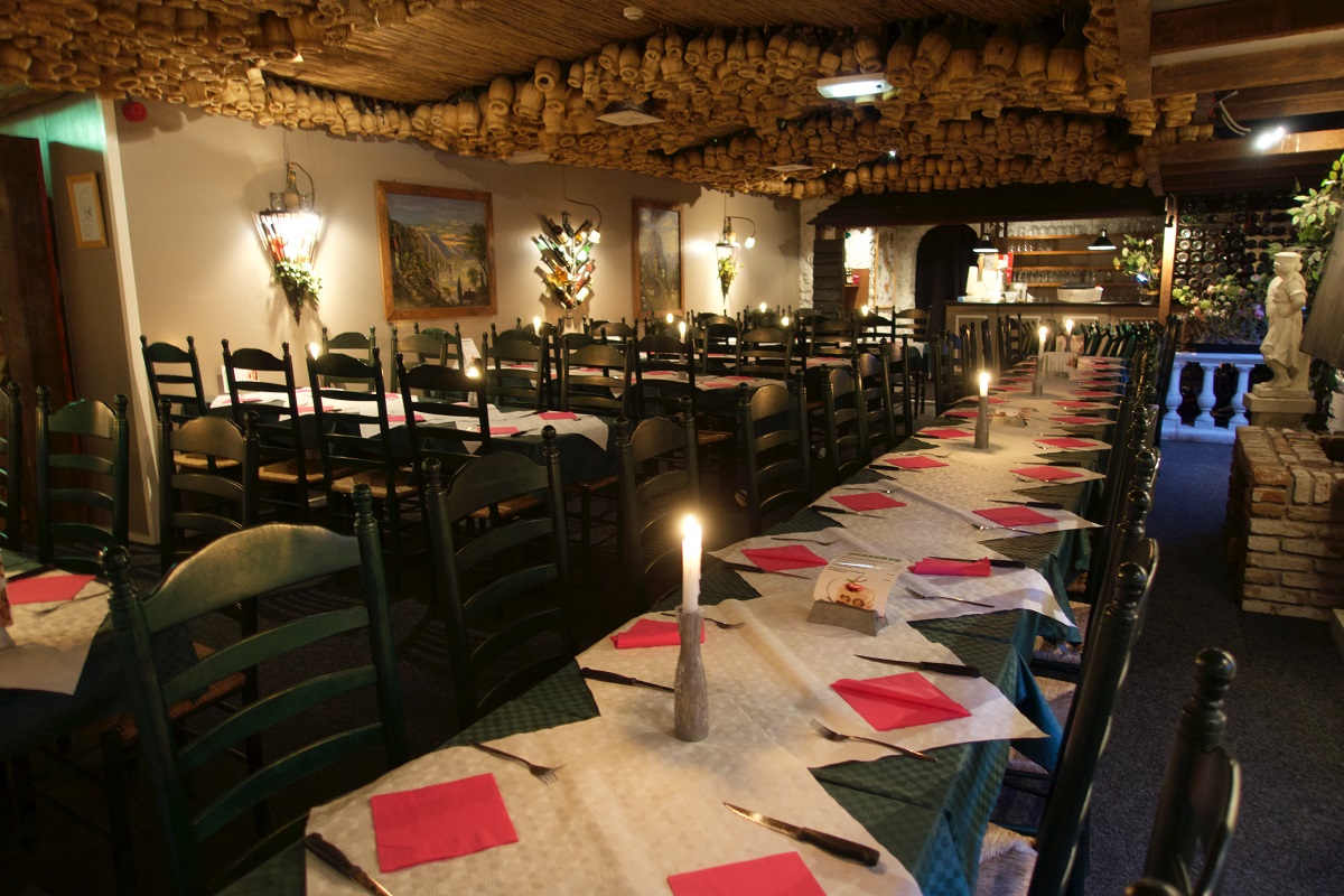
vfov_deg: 53.1
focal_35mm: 24
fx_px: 896
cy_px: 448
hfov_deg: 73.7
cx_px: 672
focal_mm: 8.8
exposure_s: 1/6
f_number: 1.8
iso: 500
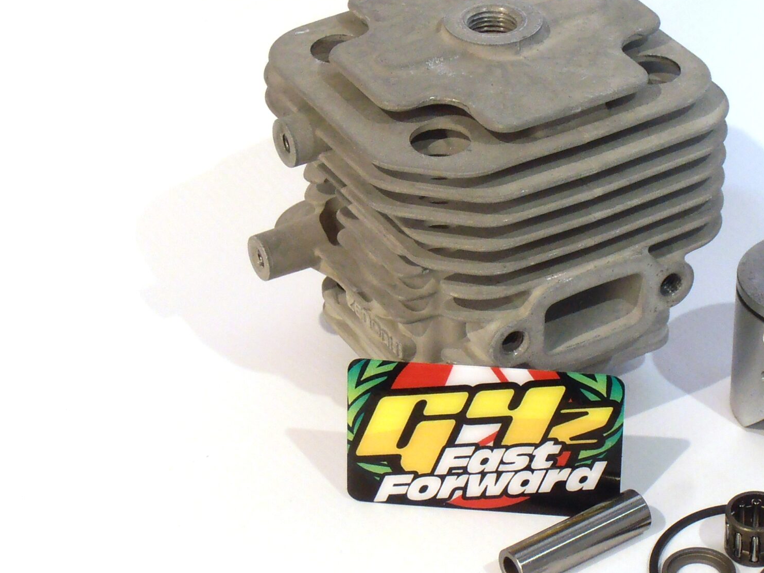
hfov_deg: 16.5
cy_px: 306
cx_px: 548
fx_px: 2626
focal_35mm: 119
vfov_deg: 12.5
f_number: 4.8
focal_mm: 12.29
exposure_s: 1/6
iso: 125
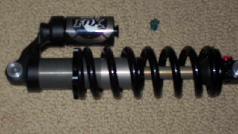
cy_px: 56
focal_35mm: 90
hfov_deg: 23.7
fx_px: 568
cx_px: 119
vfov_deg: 13.4
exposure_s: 1/80
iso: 160
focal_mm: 13.6
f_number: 4
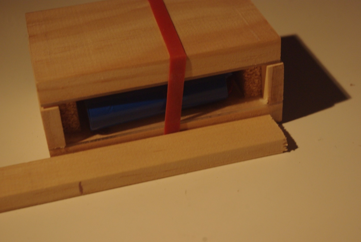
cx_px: 180
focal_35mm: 72
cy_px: 121
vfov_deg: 19.0
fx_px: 723
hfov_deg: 28.0
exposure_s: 1/20
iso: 800
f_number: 6.7
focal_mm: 47.5
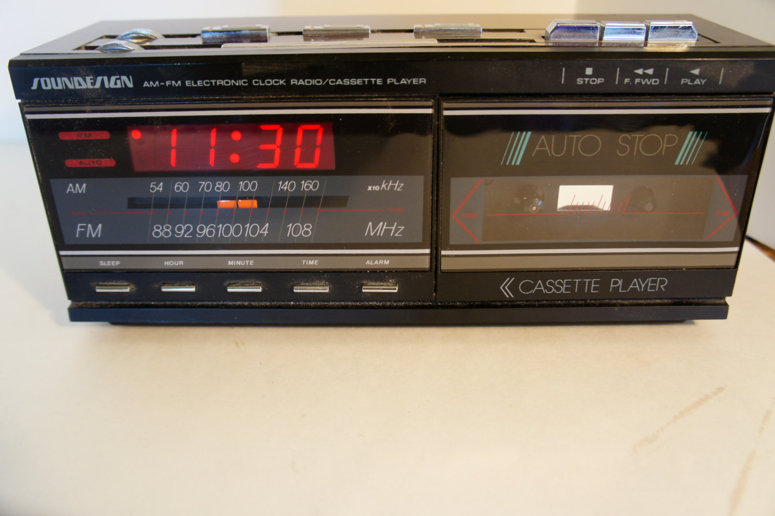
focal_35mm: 30
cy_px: 258
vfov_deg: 43.6
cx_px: 388
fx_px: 645
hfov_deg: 62.0
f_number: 4
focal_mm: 20
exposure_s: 1/30
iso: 500
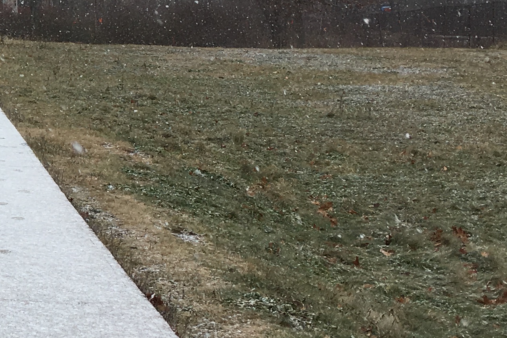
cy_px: 113
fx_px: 1366
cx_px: -208
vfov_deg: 14.1
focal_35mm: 97
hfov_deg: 19.0
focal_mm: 4.15
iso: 25
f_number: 2.2
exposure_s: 1/460
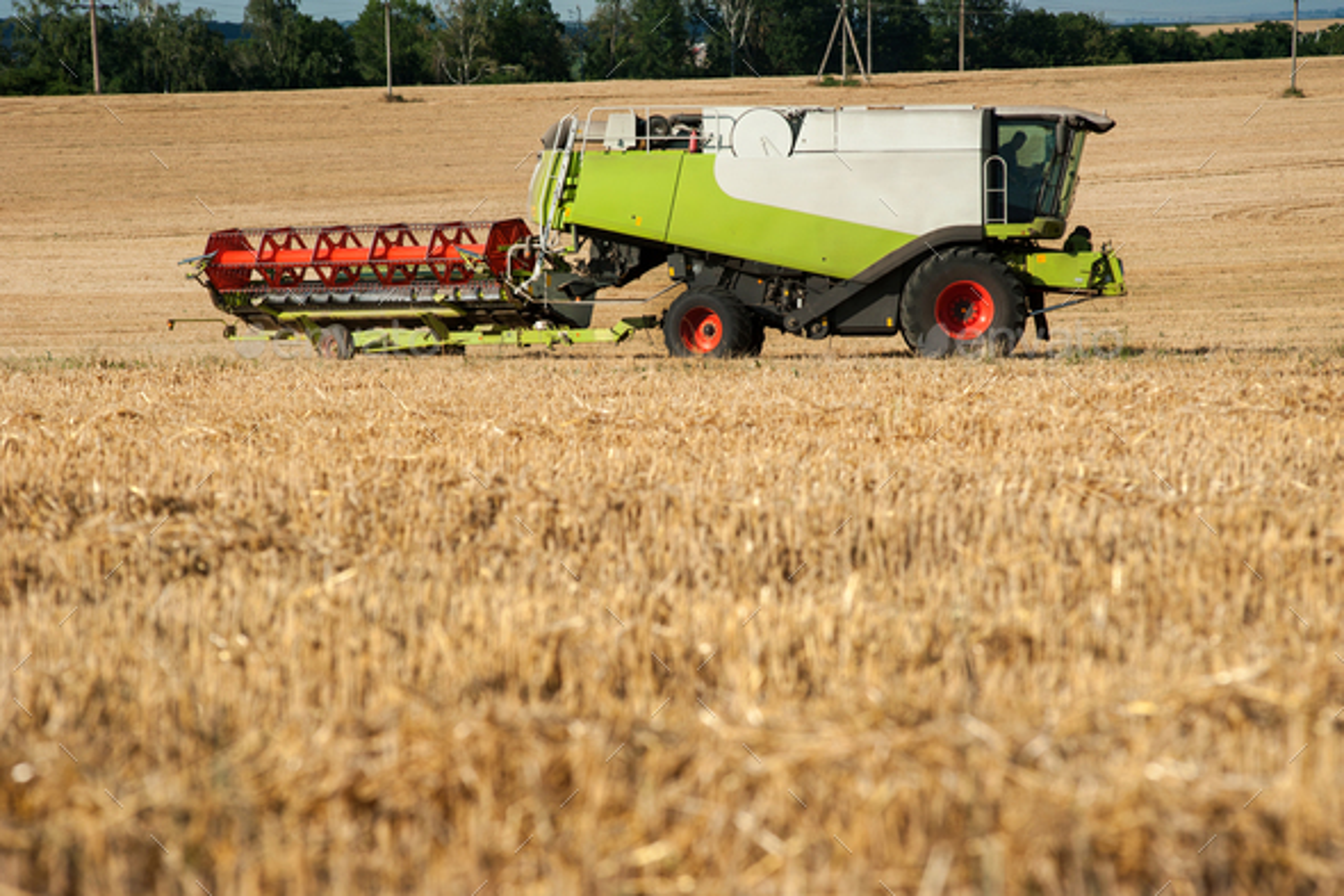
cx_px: 672
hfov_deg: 13.3
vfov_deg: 8.8
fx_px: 5785
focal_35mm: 155
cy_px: 448
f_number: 10
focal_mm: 155
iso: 200
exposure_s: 1/640
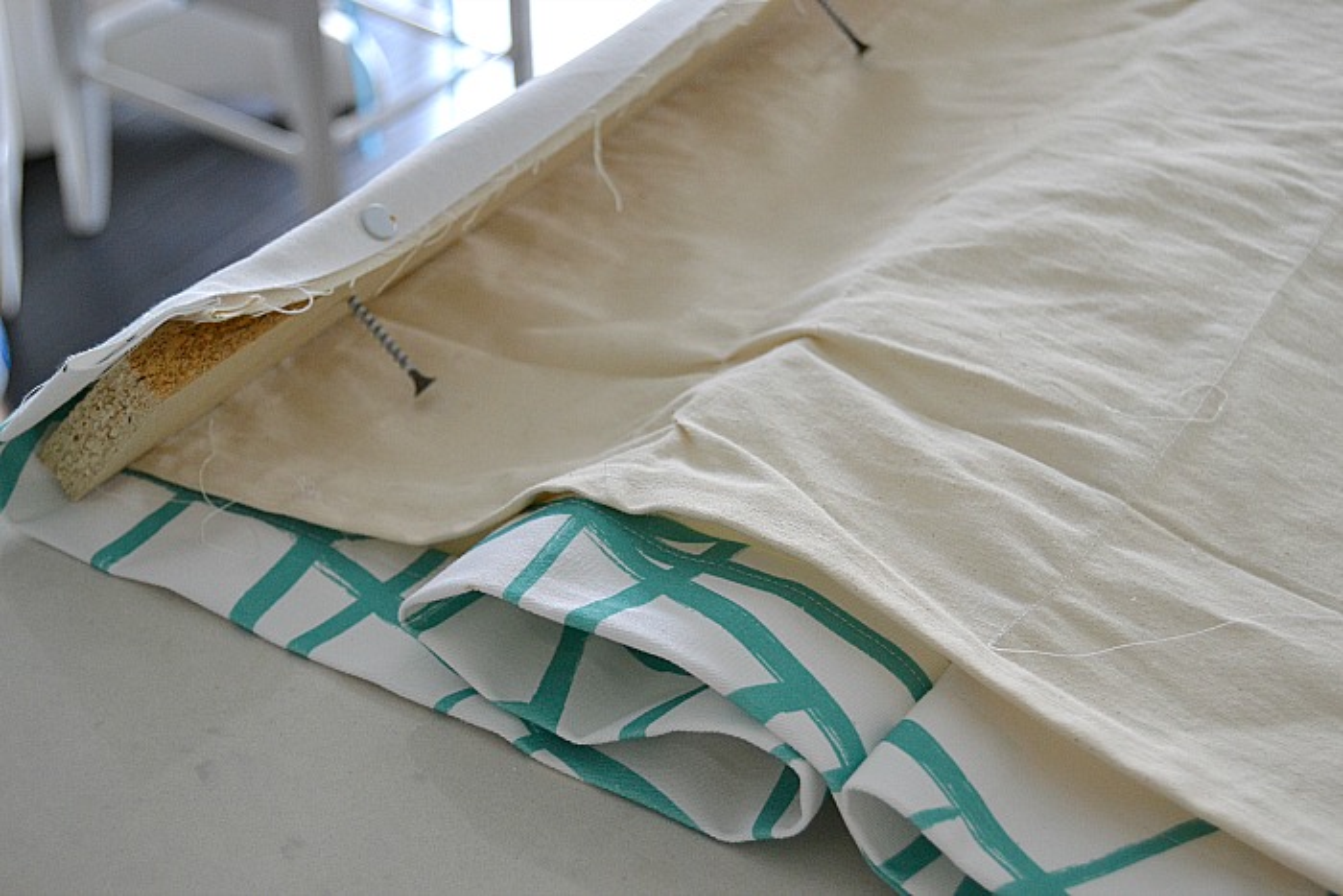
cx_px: 672
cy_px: 448
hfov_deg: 35.0
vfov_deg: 23.8
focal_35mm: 57
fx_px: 2127
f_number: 4.8
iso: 1250
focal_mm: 38
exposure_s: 1/60
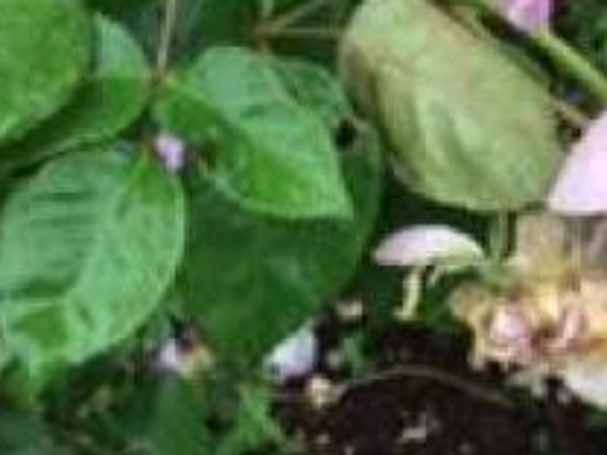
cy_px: 302
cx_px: 175
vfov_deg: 19.1
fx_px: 1350
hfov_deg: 25.1
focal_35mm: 77
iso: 32
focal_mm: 3.3
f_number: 2.4
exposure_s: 1/152
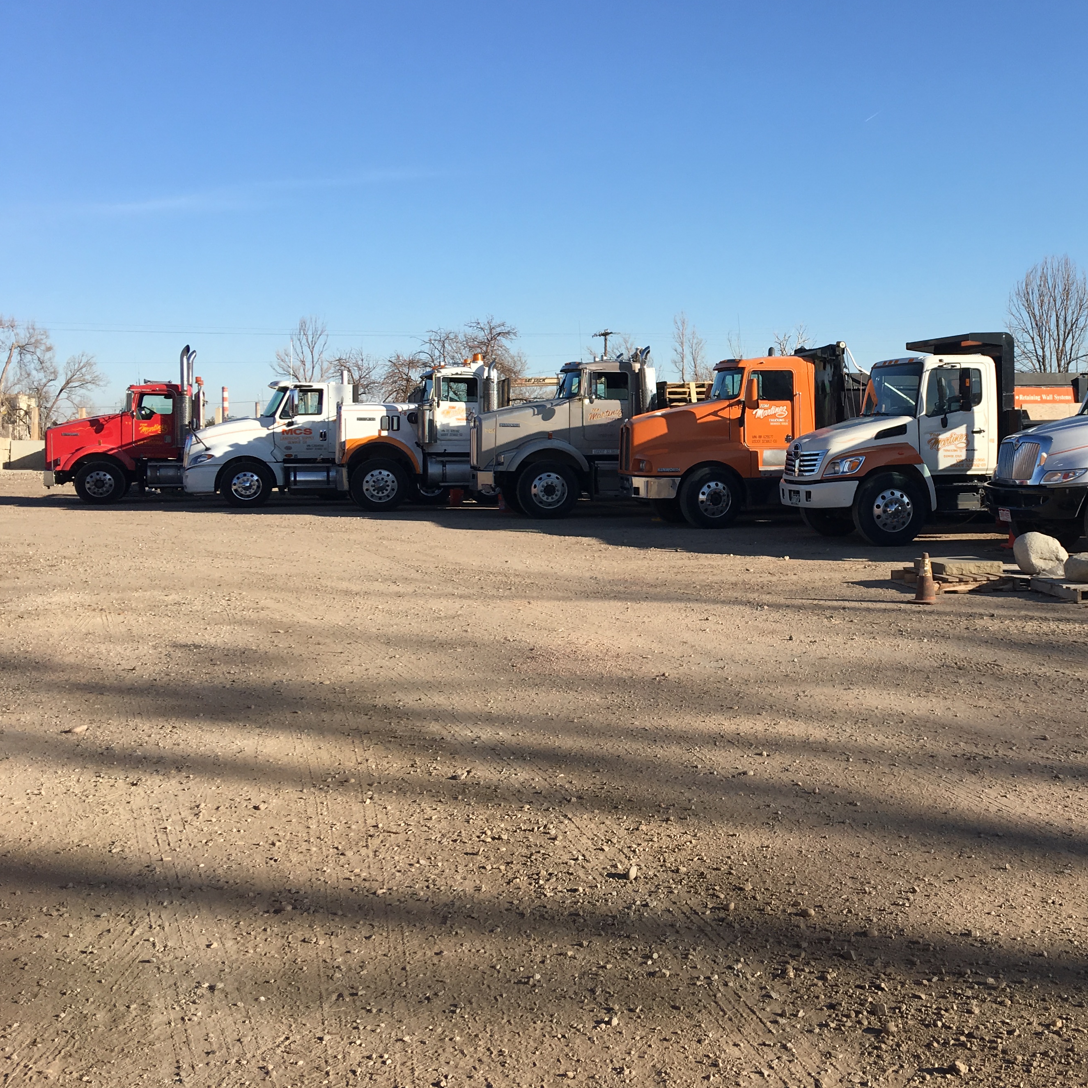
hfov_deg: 41.5
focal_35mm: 39
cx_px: 824
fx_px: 1387
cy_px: 477
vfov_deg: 42.8
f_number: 2.2
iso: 25
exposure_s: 1/1166
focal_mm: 4.15
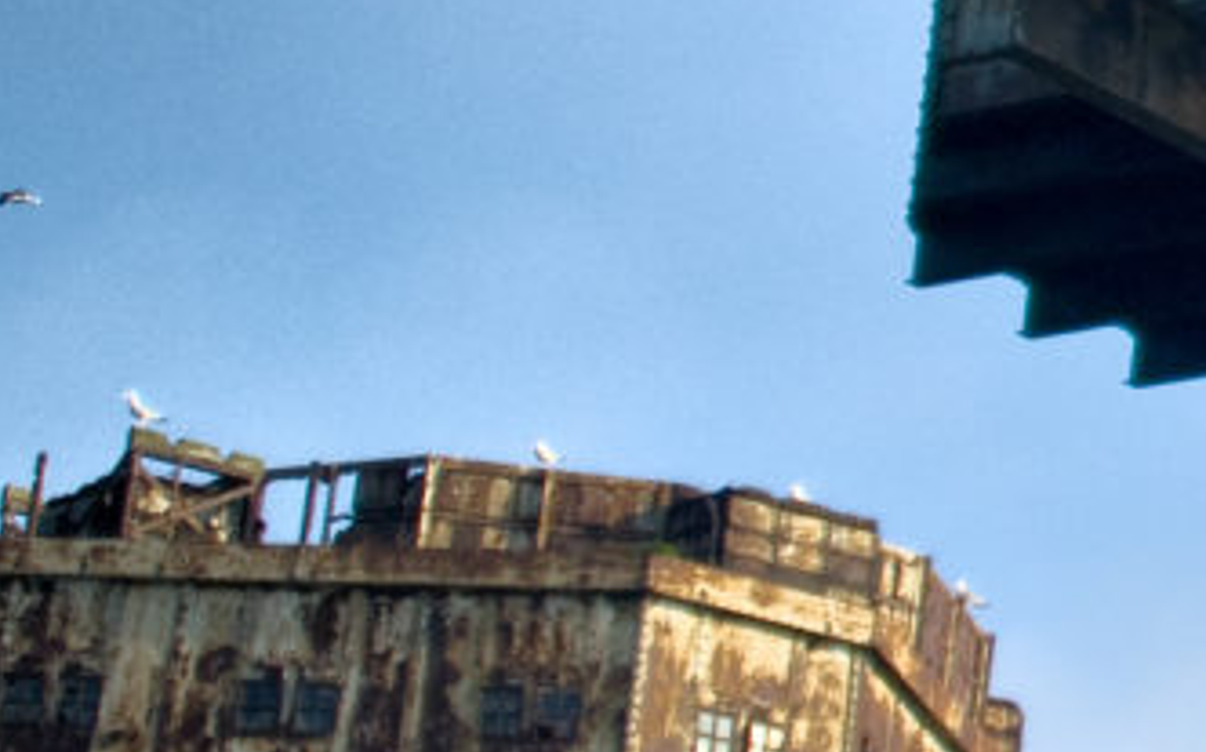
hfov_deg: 11.3
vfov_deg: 7.7
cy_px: 76
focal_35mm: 170
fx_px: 5584
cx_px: 2310
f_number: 3.5
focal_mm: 24
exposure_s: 1/800
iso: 100
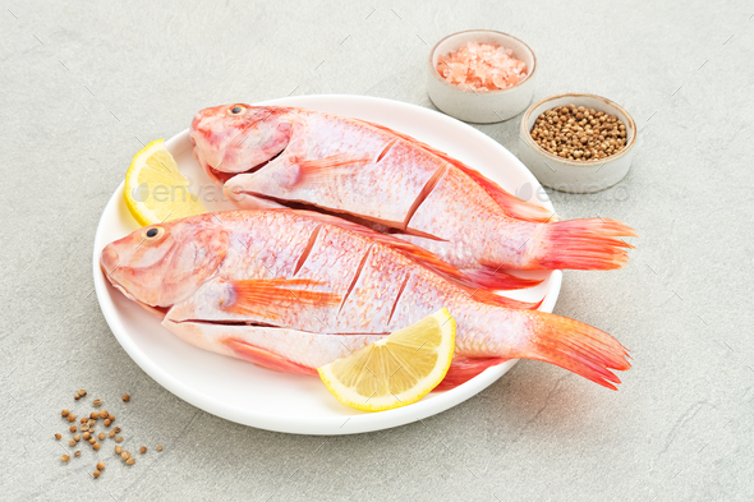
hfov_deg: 37.5
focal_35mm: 53
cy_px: 251
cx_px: 377
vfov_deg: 25.5
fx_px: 1110
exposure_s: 1/80
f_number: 11
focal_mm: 35
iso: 320
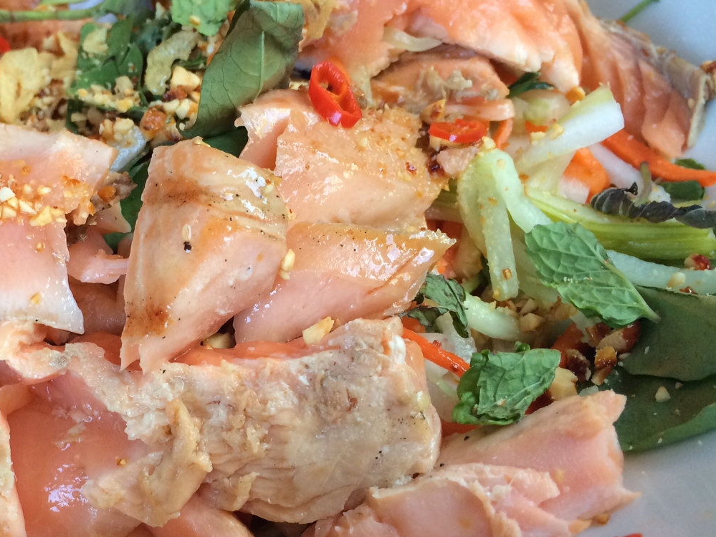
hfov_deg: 38.2
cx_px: 204
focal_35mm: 49
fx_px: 1013
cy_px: 274
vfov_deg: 29.7
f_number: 2.2
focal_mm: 4.12
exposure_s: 1/30
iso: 50
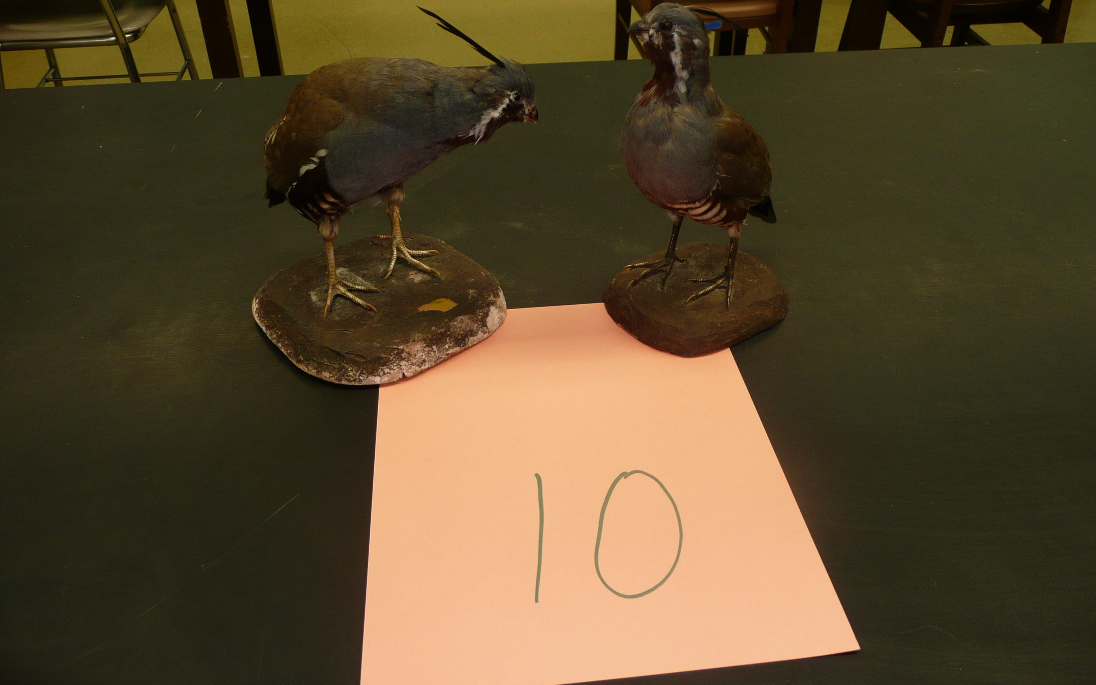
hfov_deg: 62.9
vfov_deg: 41.8
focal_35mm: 30
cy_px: 325
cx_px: 543
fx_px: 896
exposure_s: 1/20
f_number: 3.3
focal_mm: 4.6
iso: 100
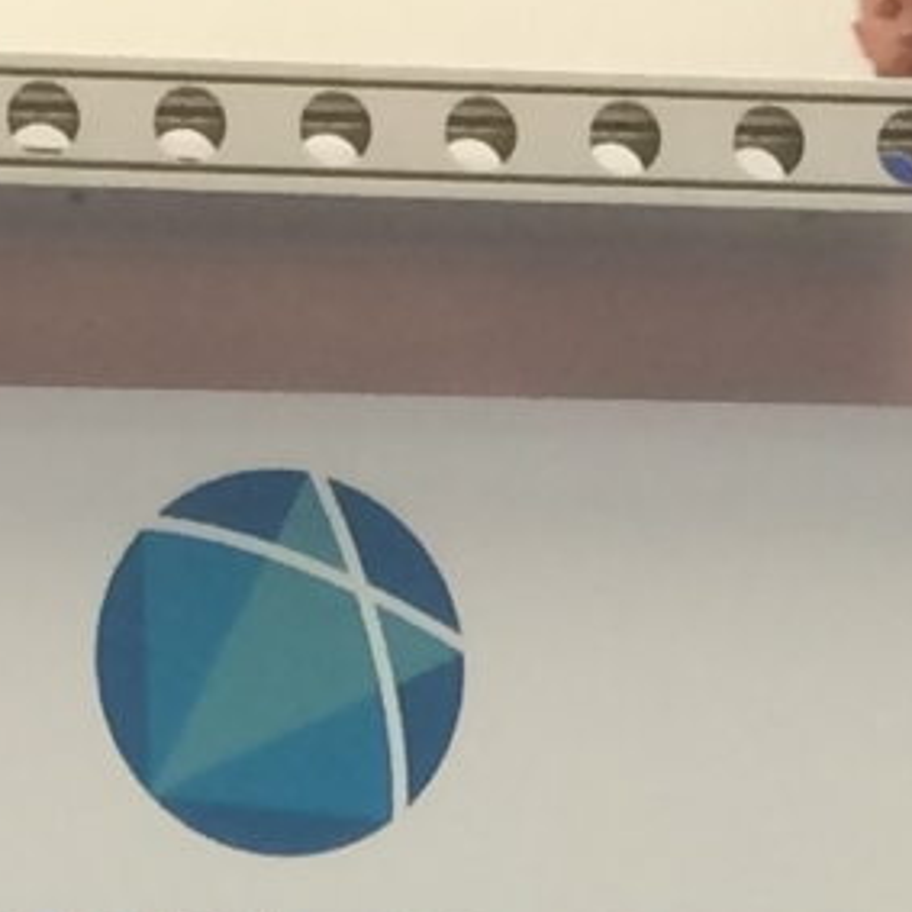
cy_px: 3049
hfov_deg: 7.5
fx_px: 6915
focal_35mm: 232
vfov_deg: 6.6
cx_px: 722
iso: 100
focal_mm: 4.15
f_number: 2.2
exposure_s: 1/33
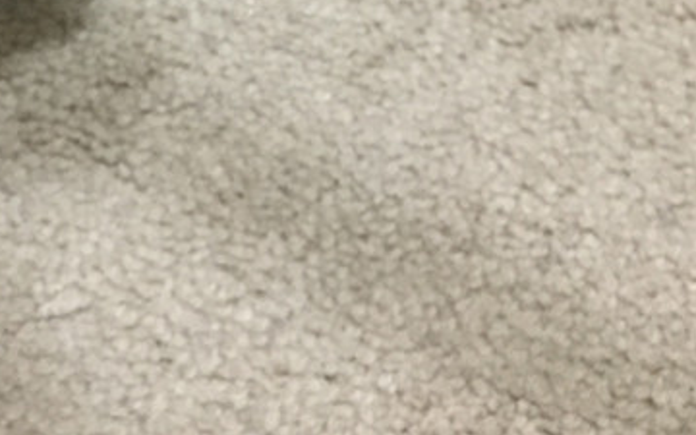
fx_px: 1726
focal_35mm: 91
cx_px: 198
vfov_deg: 13.8
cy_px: -135
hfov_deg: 22.6
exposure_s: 1/24
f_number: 2.2
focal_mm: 4.15
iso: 250
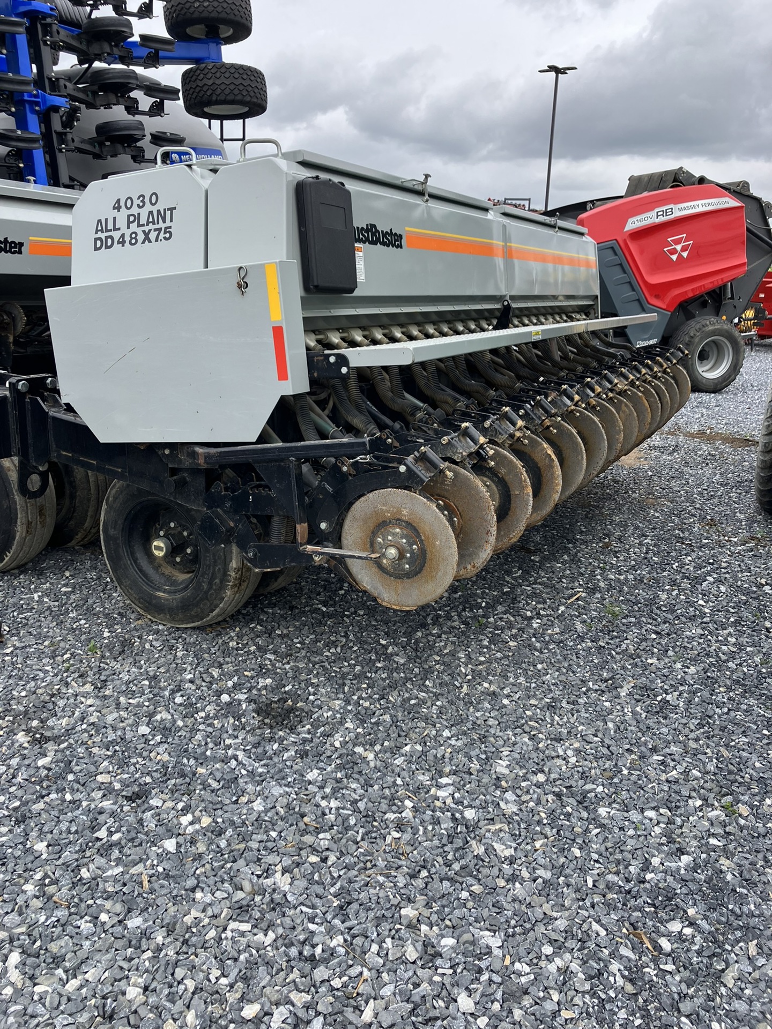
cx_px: 386
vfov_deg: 63.4
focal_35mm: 28
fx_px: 833
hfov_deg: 49.7
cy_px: 514
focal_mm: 3.99
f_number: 1.8
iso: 32
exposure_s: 1/972
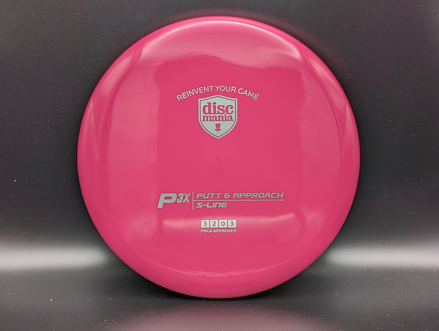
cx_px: 220
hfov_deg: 38.9
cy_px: 166
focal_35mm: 49
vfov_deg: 29.8
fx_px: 622
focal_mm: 6.9
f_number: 1.68
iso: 21
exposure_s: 1/41.1
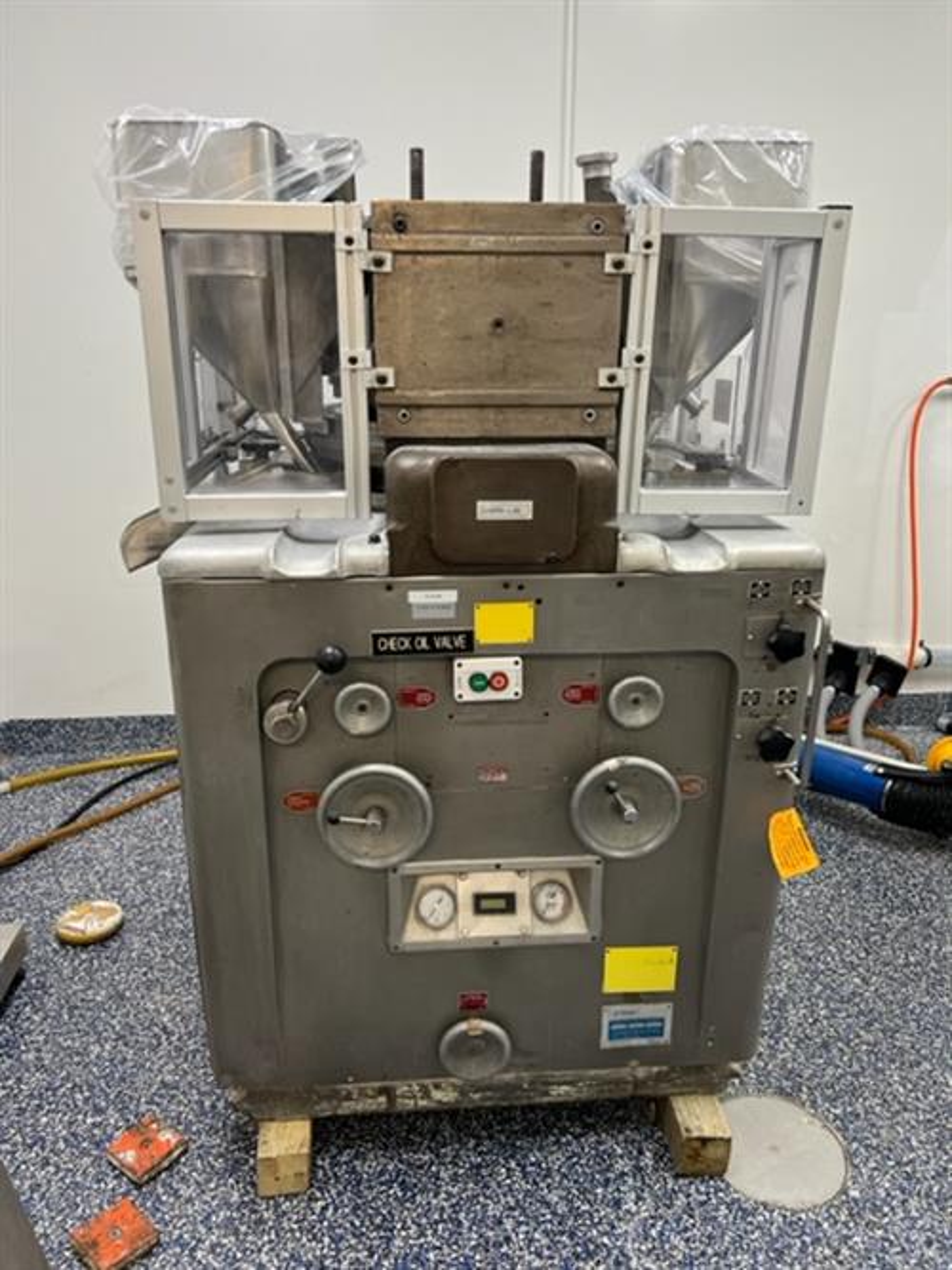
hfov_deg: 53.0
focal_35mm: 26
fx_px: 954
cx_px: 476
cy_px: 635
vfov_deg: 67.3
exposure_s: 1/120
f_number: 1.5
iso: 125
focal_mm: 5.7
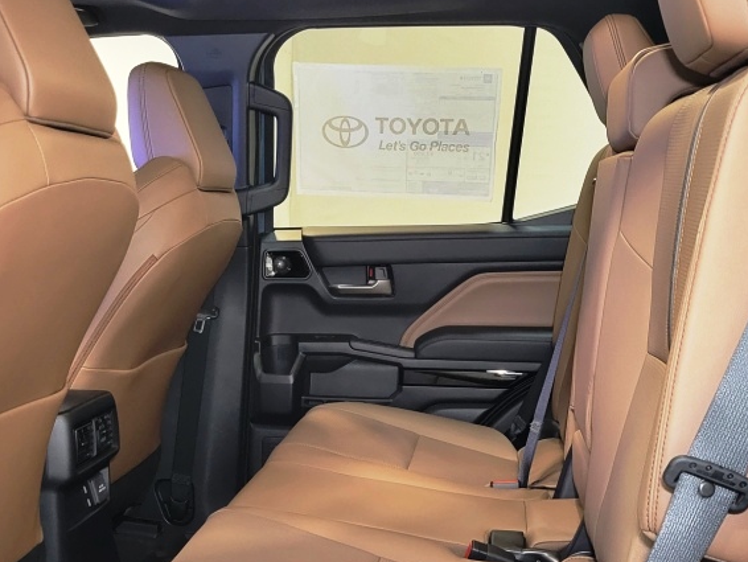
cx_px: 352
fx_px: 1016
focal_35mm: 47
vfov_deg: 30.3
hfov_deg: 40.4
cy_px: 432
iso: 640
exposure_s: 1/24
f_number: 1.8
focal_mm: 5.4
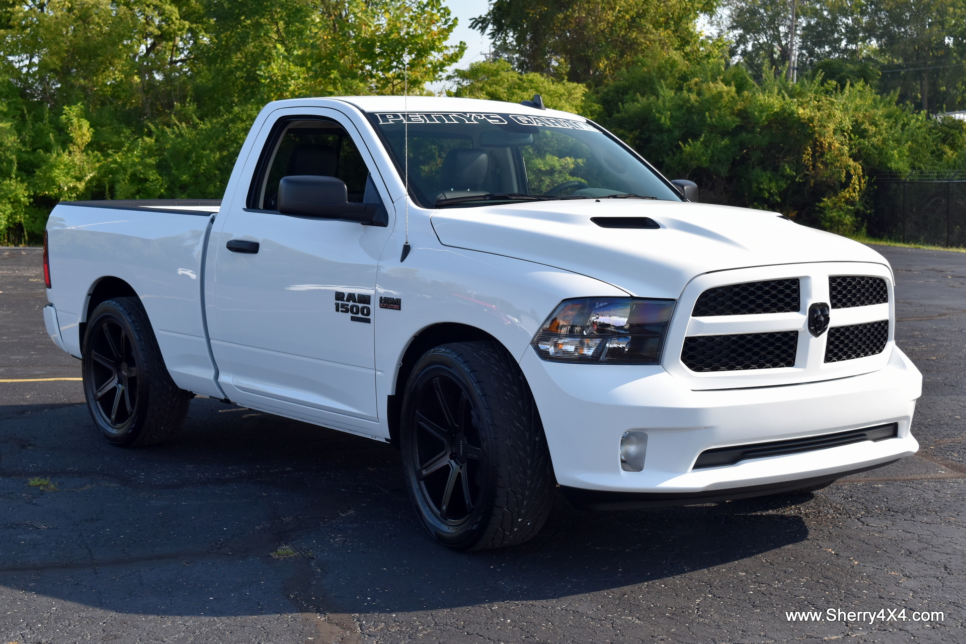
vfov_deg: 26.5
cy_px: 322
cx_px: 483
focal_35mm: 51
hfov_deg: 38.9
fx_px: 1368
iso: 360
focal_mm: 34
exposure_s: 1/250
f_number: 8
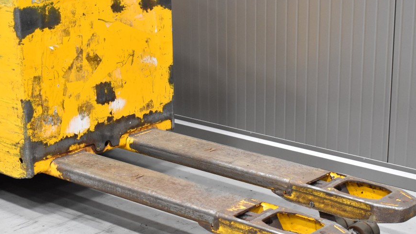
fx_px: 916
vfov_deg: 14.6
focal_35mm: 83
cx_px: 218
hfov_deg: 25.6
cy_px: 157
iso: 1600
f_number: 5.6
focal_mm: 38
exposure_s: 1/40
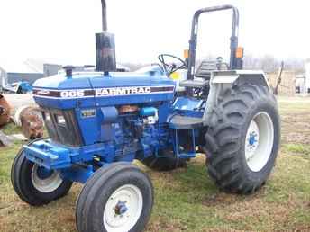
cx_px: 155
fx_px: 322
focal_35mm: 36
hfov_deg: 51.4
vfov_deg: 39.7
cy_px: 116
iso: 80
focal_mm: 6
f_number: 2.7
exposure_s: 1/64.4
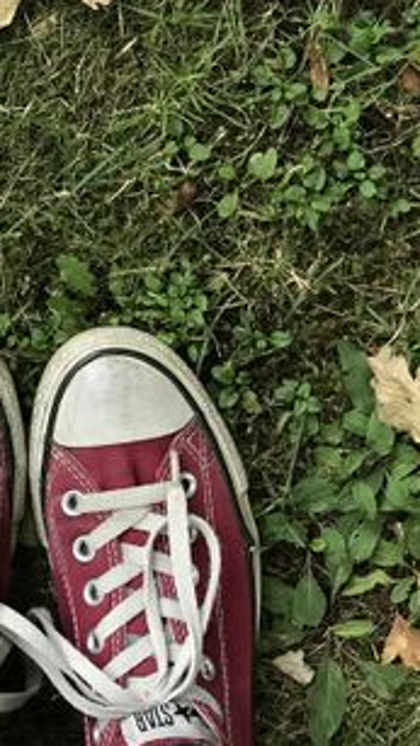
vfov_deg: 25.3
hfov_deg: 14.2
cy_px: 373
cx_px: -1
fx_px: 1661
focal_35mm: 84
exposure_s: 1/50
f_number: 2.8
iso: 320
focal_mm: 6.6
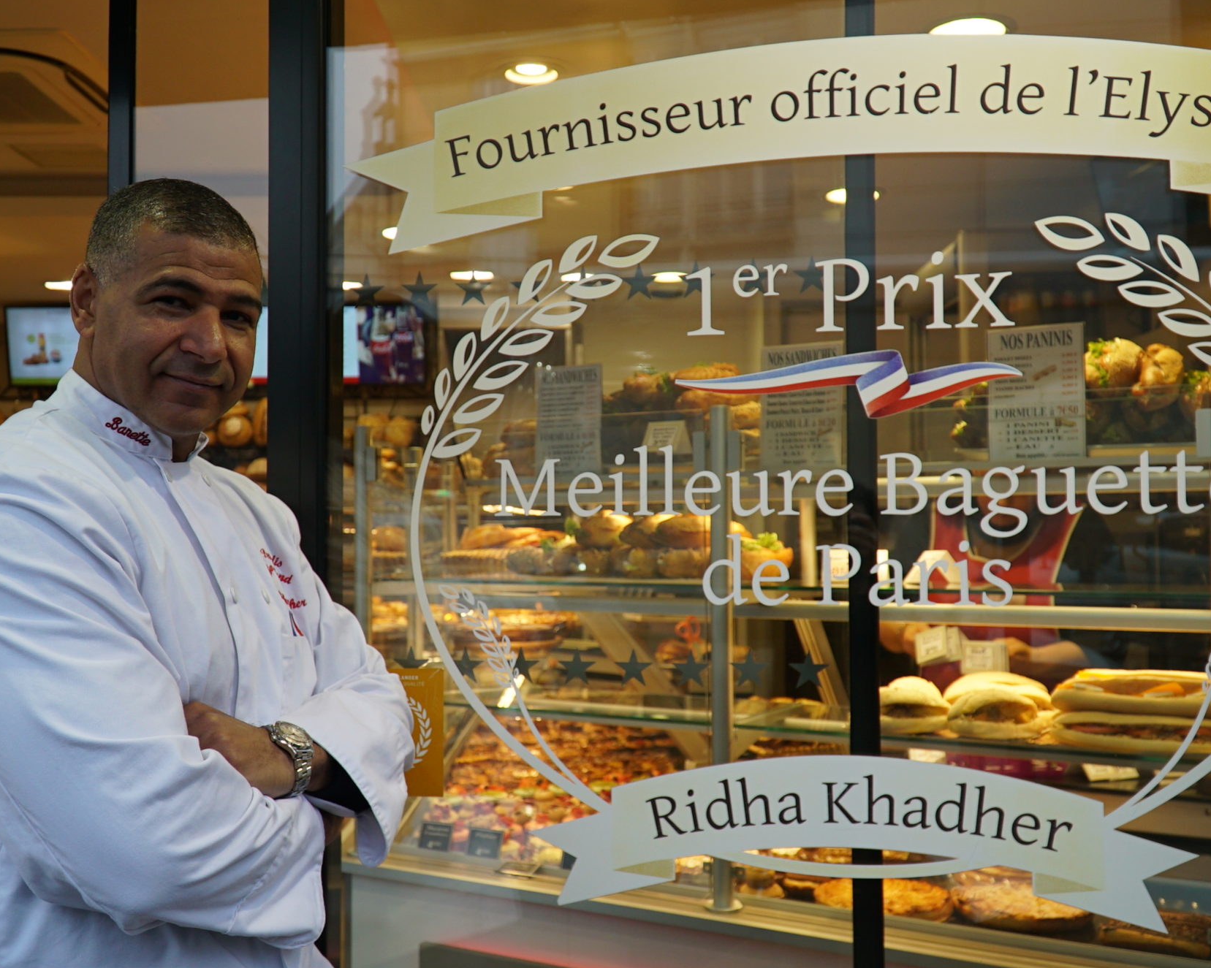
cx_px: 586
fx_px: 1218
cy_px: 486
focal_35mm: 34
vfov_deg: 43.3
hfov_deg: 52.8
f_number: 4
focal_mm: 20
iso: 320
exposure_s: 1/160
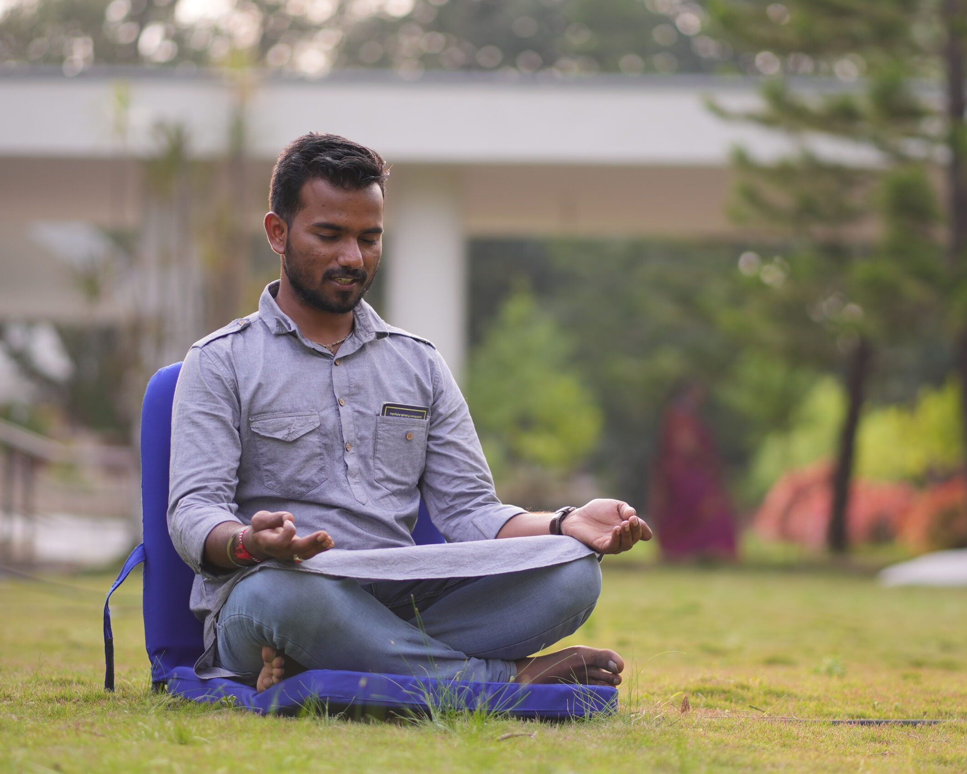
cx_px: 525
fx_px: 4121
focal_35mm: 144
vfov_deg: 10.7
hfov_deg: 13.4
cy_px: 387
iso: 100
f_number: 1.8
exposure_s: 1/400
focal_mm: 85
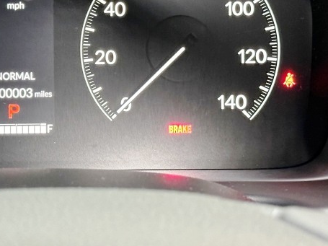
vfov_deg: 13.6
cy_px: 34
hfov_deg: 17.9
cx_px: 25
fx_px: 1023
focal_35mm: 108
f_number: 1.78
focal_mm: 6.86
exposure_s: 1/24
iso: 640
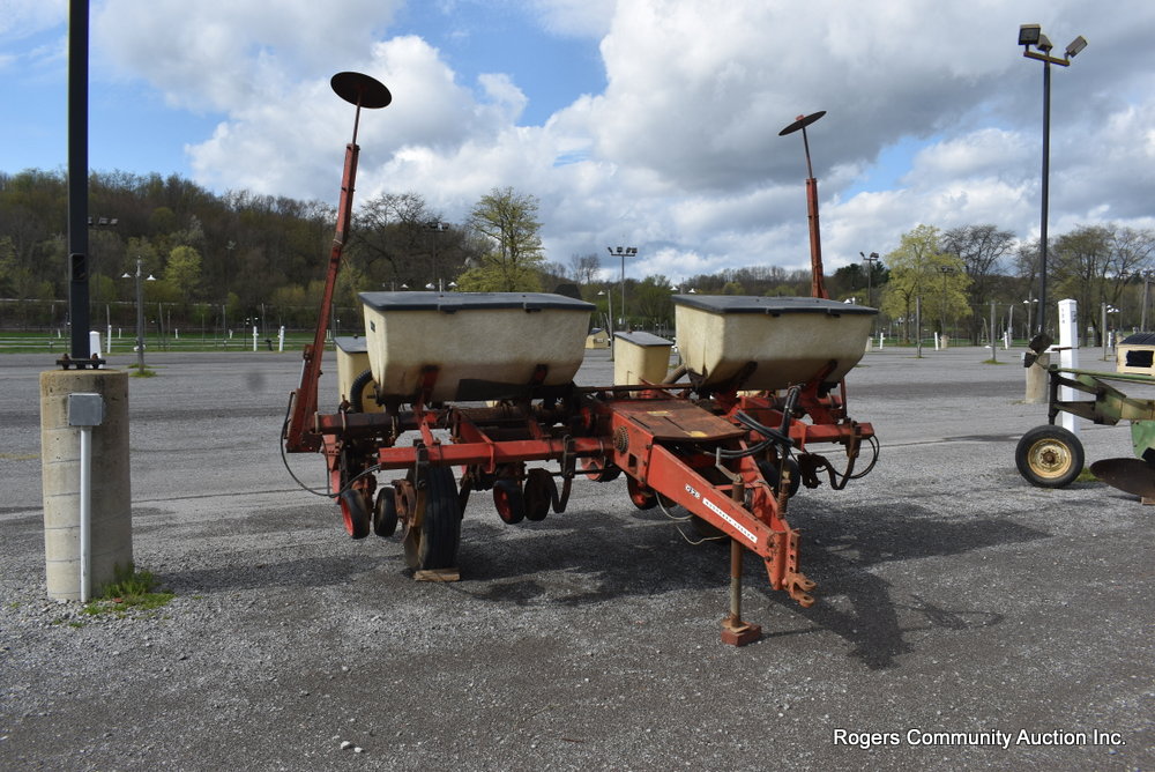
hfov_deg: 67.4
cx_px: 578
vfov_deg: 48.0
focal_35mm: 27
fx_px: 867
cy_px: 386
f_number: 8
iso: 100
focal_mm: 18
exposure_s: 1/250
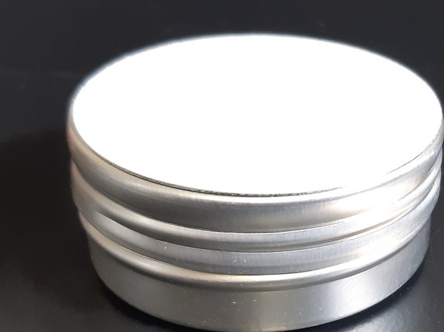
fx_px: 872
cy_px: 191
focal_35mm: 68
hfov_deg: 28.2
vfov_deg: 21.6
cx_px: 331
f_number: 1.7
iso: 250
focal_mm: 3.92
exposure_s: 1/25
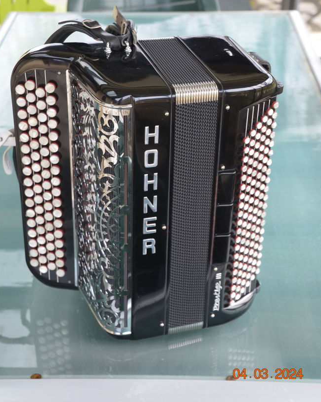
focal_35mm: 61
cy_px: 178
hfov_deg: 25.1
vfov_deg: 31.1
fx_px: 720
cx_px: 159
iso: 200
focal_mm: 35
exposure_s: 1/160
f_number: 4.5
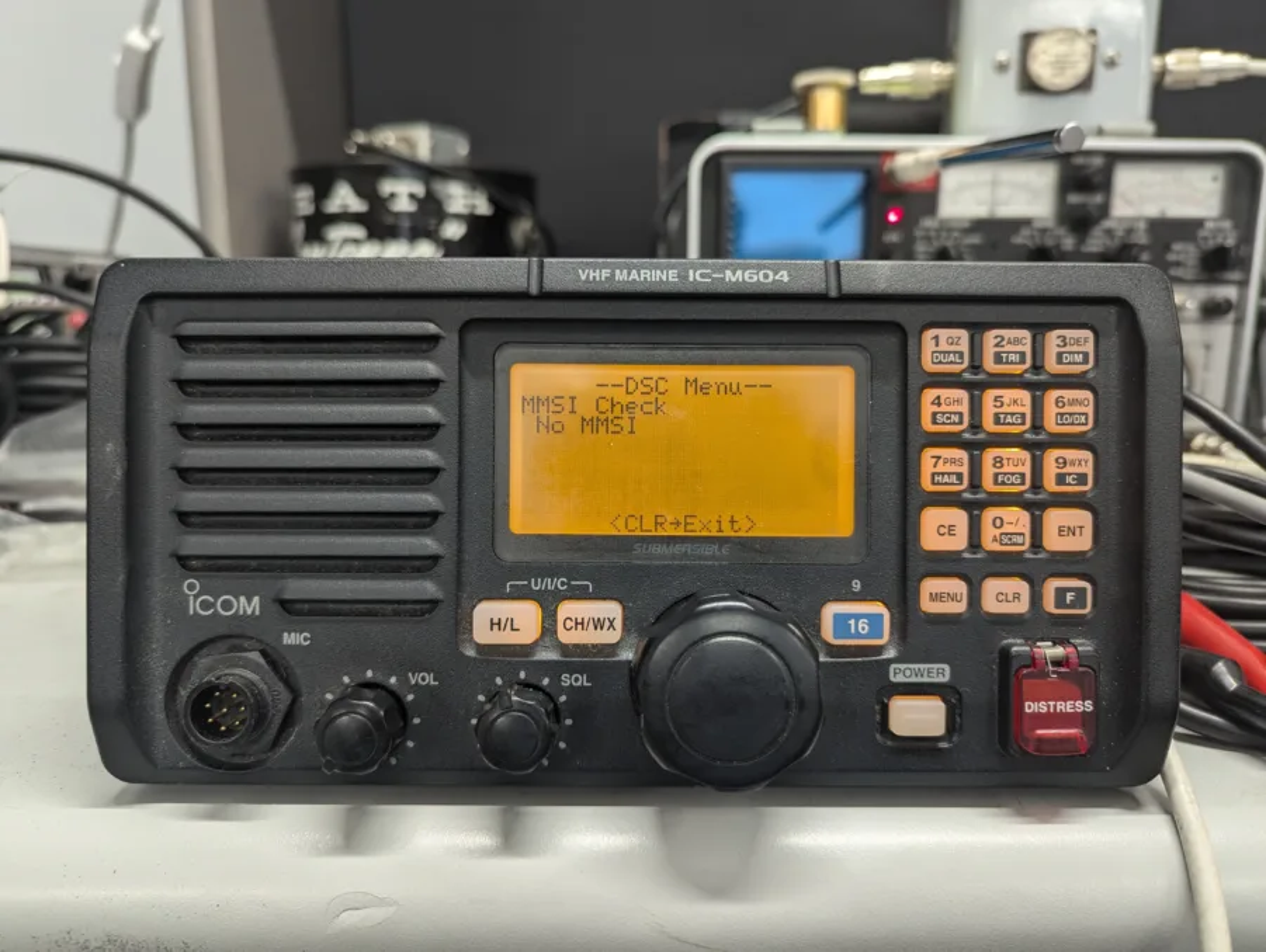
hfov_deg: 71.5
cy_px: 476
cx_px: 633
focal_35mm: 24
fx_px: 879
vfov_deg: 56.9
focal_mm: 6.81
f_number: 1.85
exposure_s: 1/23.3
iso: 60
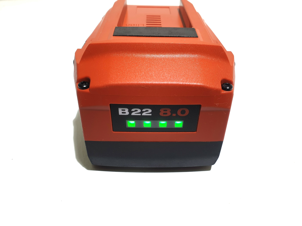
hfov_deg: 67.3
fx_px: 227
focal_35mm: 26
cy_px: 113
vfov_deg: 53.1
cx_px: 151
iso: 64
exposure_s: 1/50
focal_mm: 4.3
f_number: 2.4
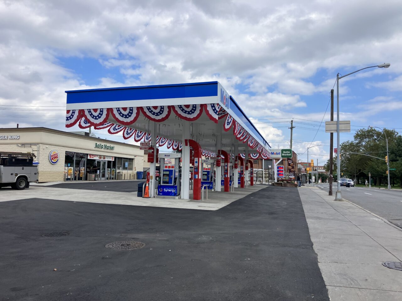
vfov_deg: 49.7
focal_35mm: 28
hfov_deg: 63.4
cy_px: 150
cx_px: 201
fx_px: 325
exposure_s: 1/2114
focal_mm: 3.99
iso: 32
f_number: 1.8
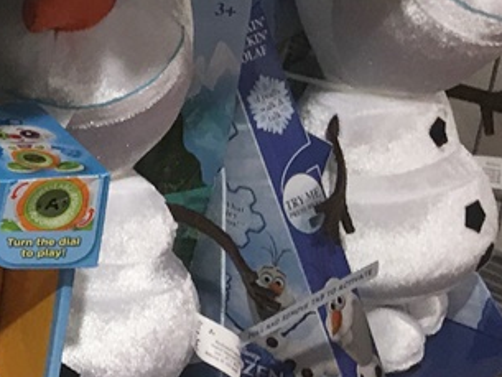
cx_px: -760
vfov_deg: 9.7
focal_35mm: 152
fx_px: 2205
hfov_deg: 10.8
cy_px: -3
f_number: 2.2
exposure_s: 1/33
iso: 25
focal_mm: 4.15
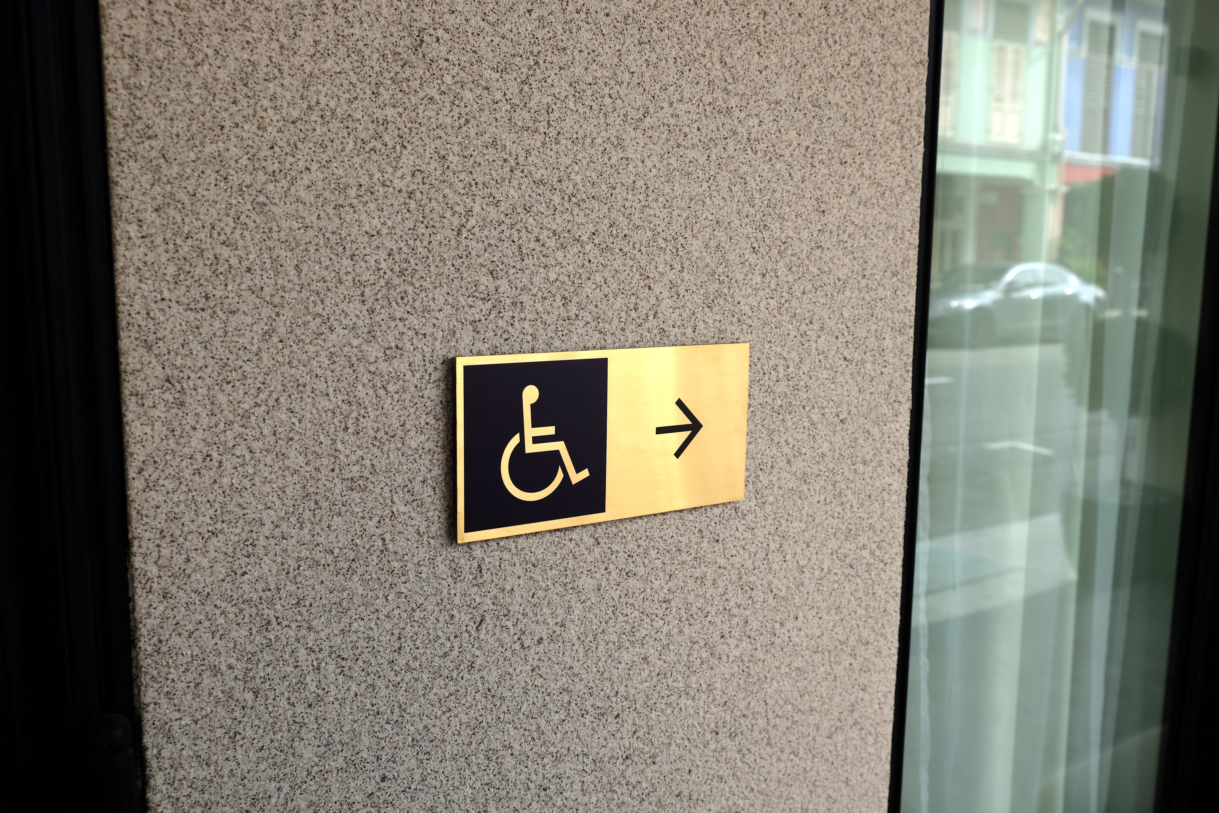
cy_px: 406
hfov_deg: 60.3
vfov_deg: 42.3
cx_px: 610
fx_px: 1050
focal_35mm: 31
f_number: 5.6
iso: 100
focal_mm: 20.5
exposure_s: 1/80
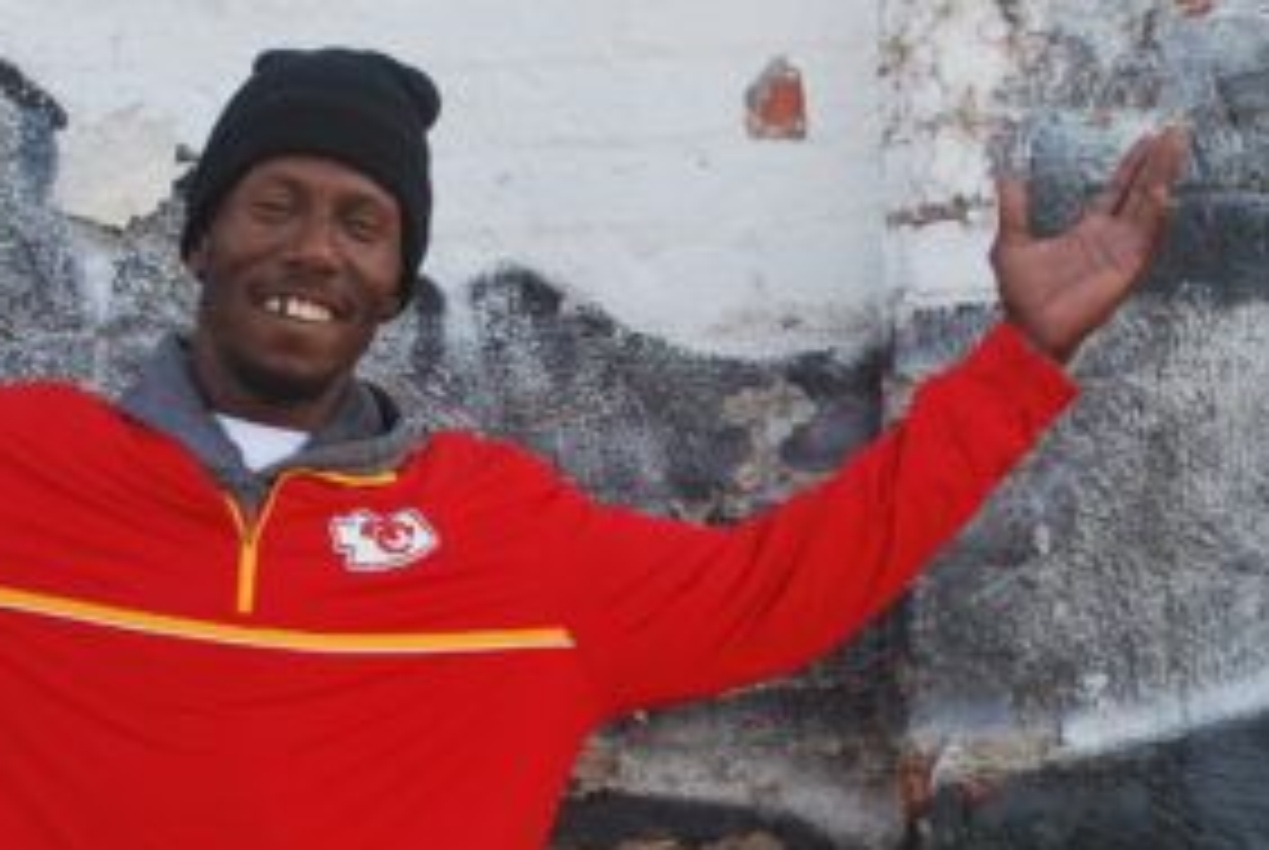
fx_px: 4060
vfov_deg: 11.9
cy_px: 580
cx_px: 270
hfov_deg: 17.6
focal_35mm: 115
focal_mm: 36
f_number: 5.6
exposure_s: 1/125
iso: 160
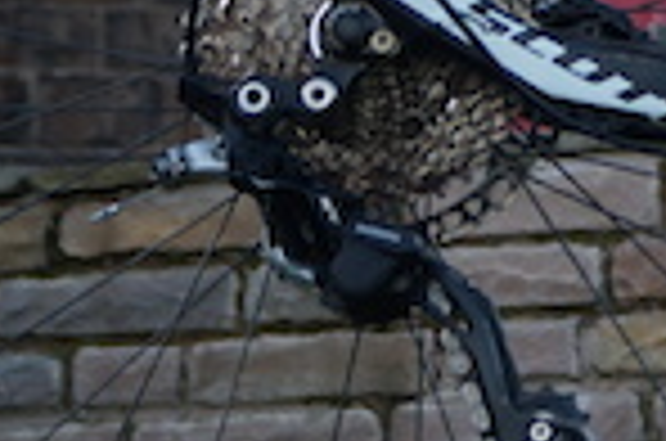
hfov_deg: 7.7
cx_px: 1782
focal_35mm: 244
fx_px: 4504
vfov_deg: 5.5
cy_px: -230
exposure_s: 1/60
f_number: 4.5
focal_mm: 30
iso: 125
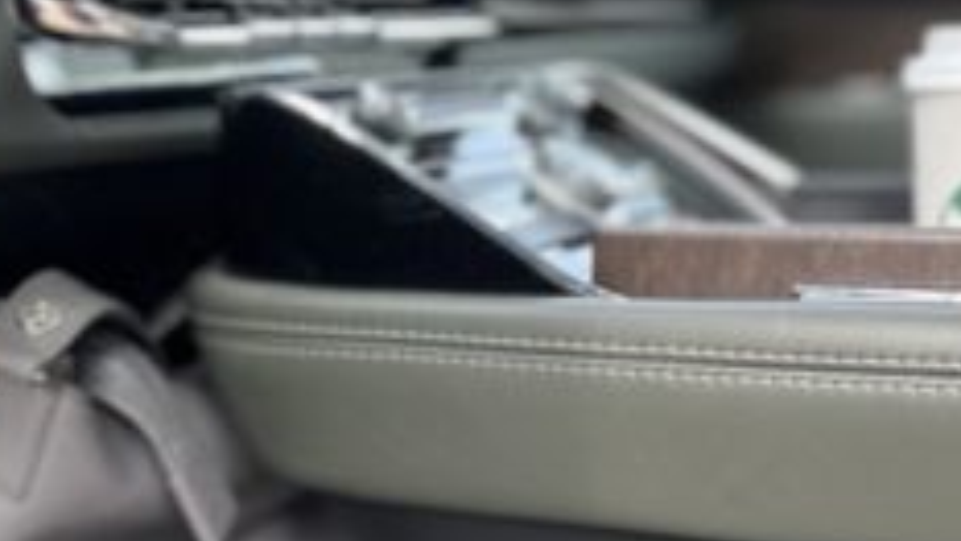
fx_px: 1860
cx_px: 520
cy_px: 566
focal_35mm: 73
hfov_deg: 29.0
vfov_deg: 16.1
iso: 40
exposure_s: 1/158
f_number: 1.5
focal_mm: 5.7
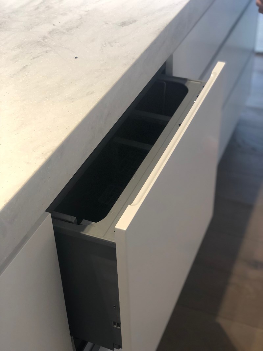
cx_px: 132
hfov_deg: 28.0
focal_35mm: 52
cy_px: 176
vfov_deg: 36.8
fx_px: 527
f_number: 2.4
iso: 80
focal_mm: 6
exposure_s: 1/50
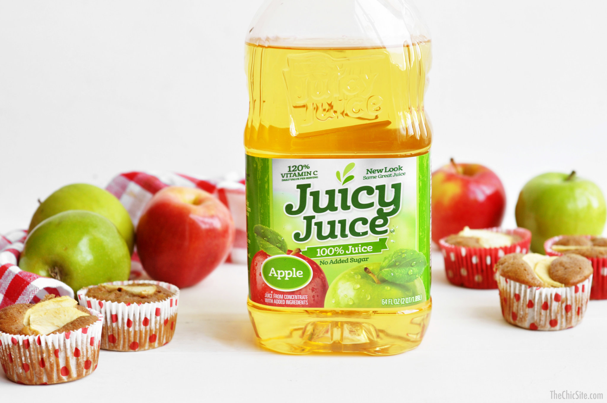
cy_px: 202
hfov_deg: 27.0
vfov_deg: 18.1
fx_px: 1263
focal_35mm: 75
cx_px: 304
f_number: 4
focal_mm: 50
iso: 250
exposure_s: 1/50
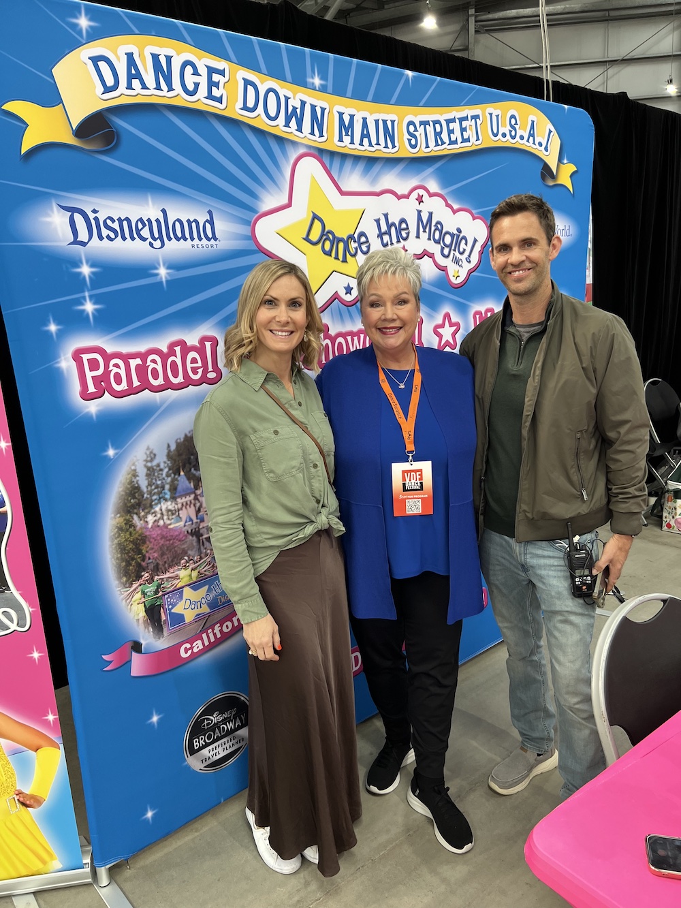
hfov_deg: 53.1
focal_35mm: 26
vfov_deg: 67.3
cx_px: 340
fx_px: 682
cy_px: 454
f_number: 1.5
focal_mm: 5.7
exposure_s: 1/100
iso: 80
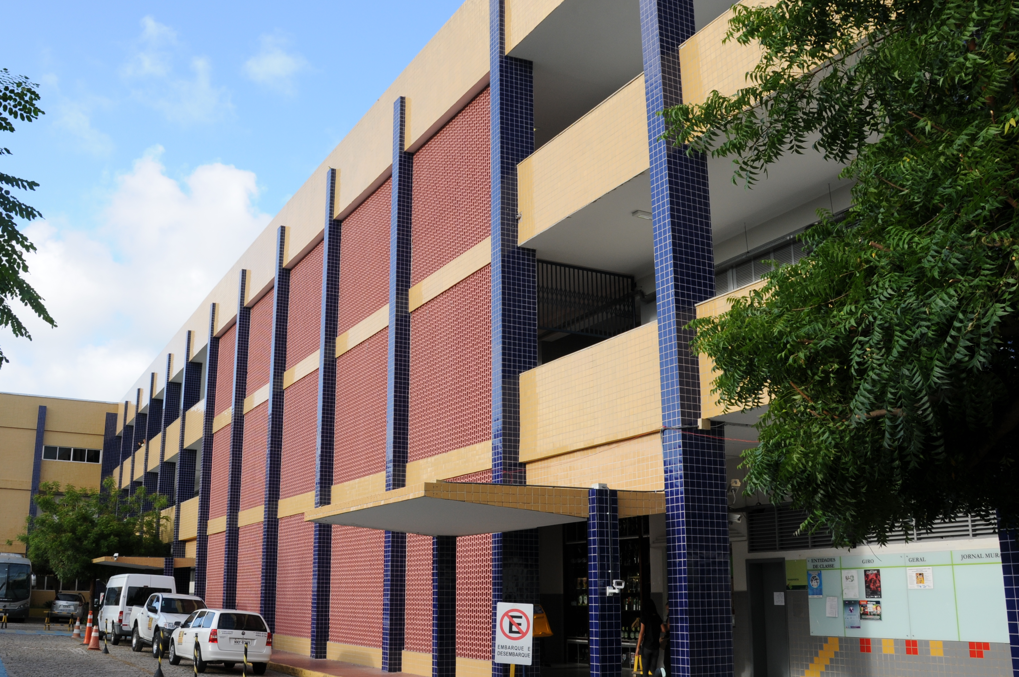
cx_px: 435
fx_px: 961
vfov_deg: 38.8
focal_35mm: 34
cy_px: 340
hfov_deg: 55.6
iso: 200
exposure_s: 1/100
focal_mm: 18
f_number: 10
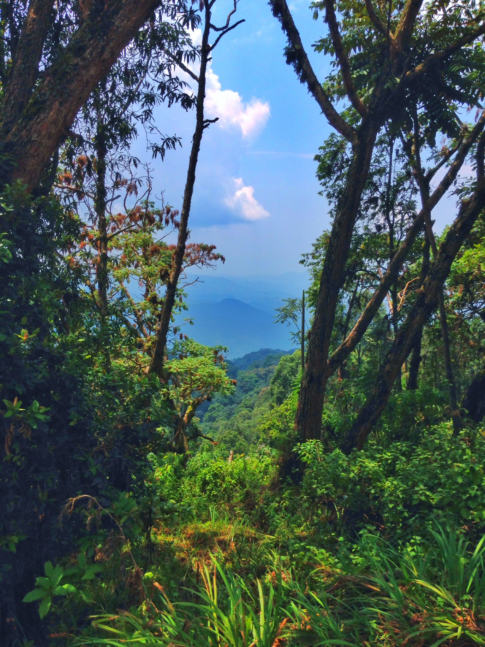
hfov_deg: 42.9
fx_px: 616
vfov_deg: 55.4
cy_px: 324
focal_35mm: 33
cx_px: 242
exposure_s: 1/1869
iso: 50
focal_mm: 4.12
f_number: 2.4
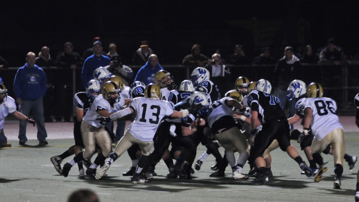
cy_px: 98
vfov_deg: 2.6
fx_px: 4503
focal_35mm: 473
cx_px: 179
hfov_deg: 4.6
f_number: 6.7
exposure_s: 1/180
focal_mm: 300
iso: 2000
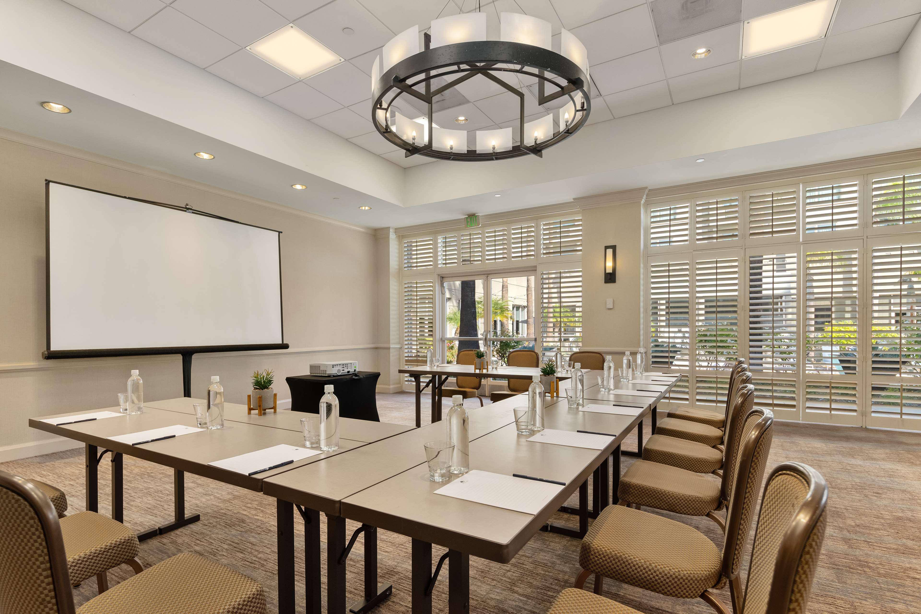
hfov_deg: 93.3
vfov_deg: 70.4
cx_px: 460
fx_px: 435
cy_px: 307
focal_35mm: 17
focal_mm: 17
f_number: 8
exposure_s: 1/30
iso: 800
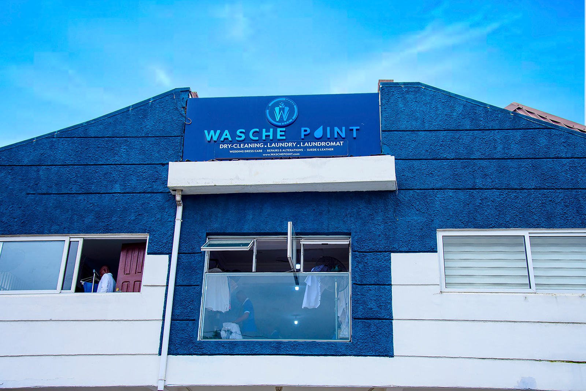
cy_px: 196
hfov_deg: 48.4
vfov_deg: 33.4
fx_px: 651
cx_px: 293
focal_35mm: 40
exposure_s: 1/125
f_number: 6.3
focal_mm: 40
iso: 125
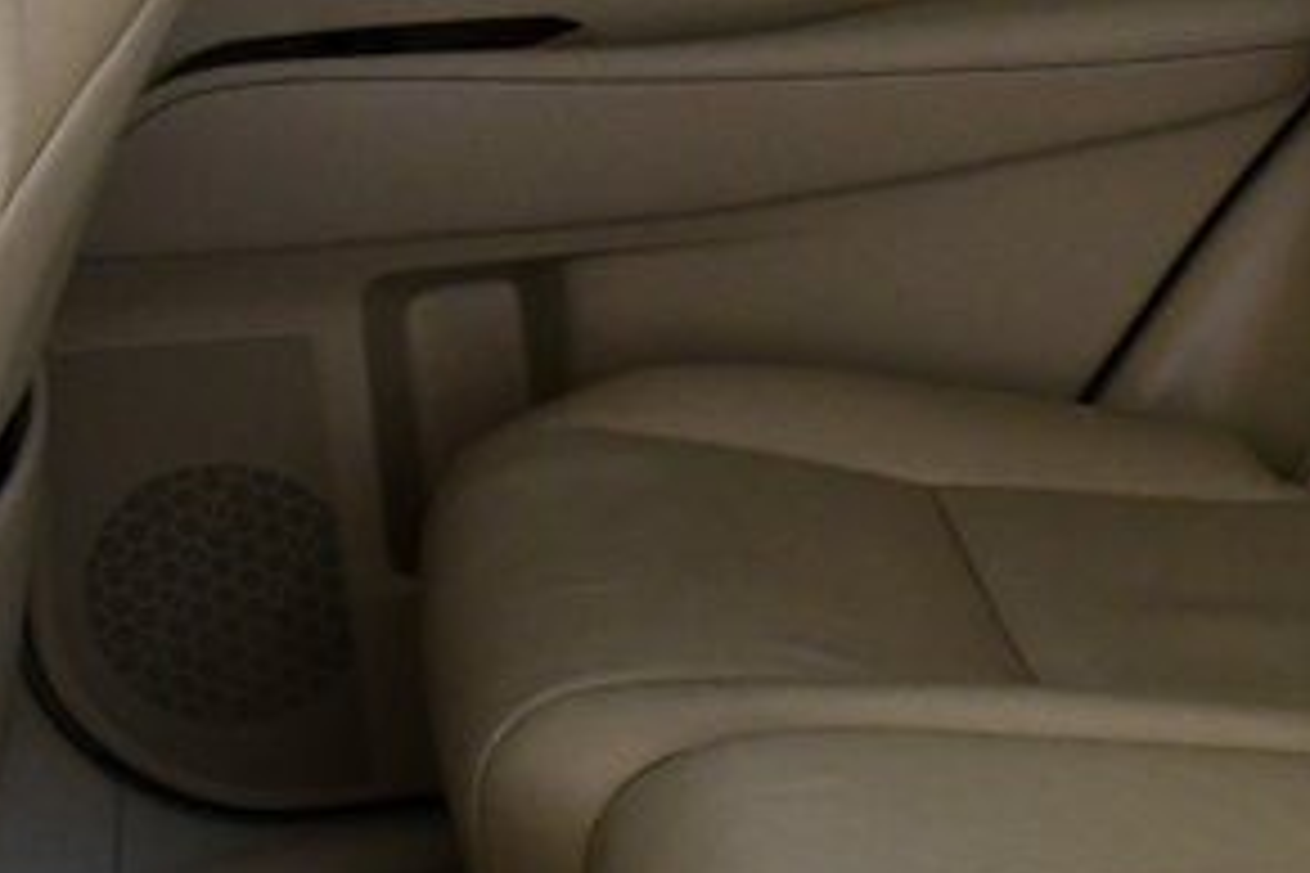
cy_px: 304
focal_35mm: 95
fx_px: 3457
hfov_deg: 20.0
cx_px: 1616
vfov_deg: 14.4
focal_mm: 18
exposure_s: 1/125
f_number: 3.5
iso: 2000
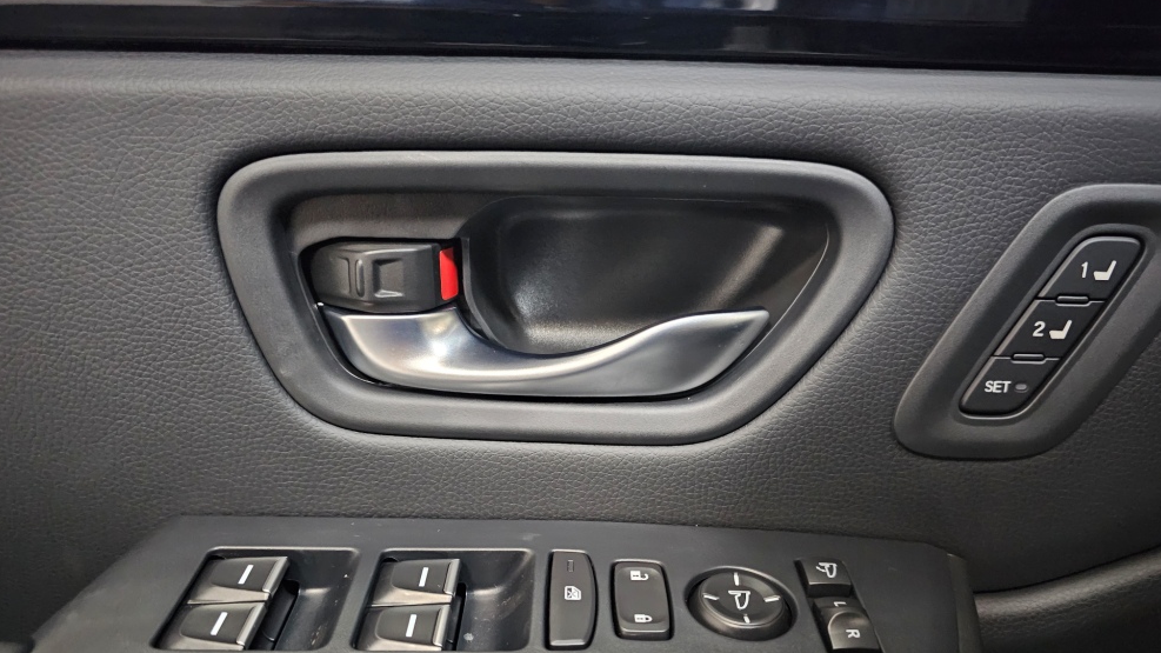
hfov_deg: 71.9
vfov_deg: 43.8
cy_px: 429
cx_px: 594
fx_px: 800
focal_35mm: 26
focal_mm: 6.3
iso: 2000
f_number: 1.7
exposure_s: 1/60
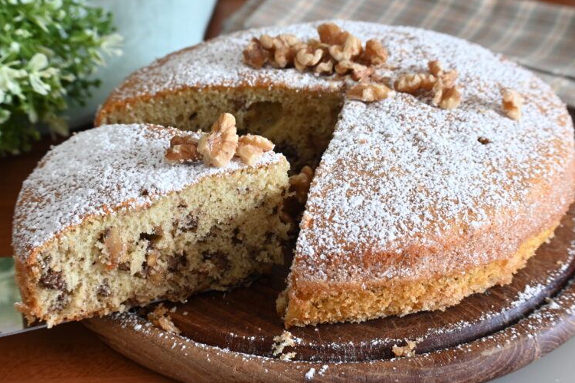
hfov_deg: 22.2
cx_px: 284
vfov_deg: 14.9
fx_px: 1469
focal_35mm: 92
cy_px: 189
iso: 640
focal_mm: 60
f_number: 8
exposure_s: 1/10
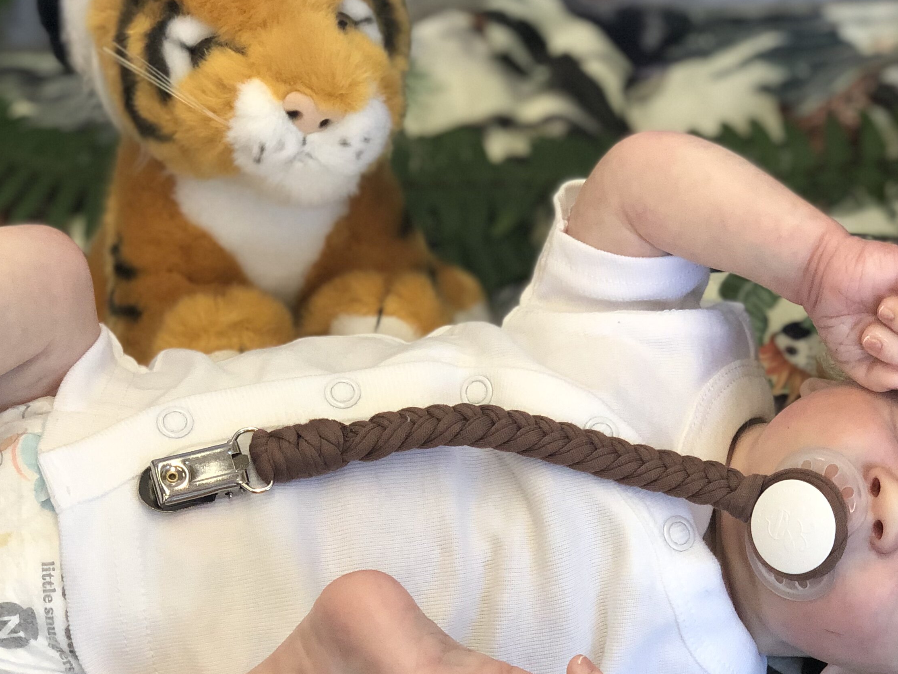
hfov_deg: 20.9
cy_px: 446
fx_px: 2439
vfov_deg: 15.7
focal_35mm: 94
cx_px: 468
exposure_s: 1/56
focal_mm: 6
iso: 125
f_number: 2.4
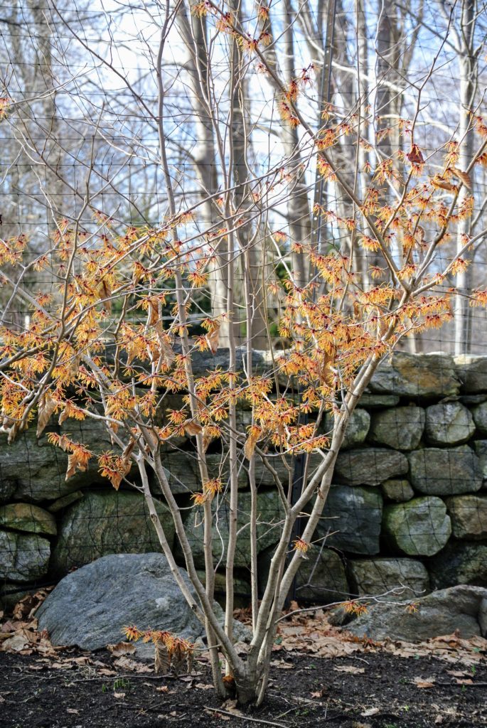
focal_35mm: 111
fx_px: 2247
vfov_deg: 18.4
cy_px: 364
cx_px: 244
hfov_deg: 12.4
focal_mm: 41.2
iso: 100
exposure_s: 1/160
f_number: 4
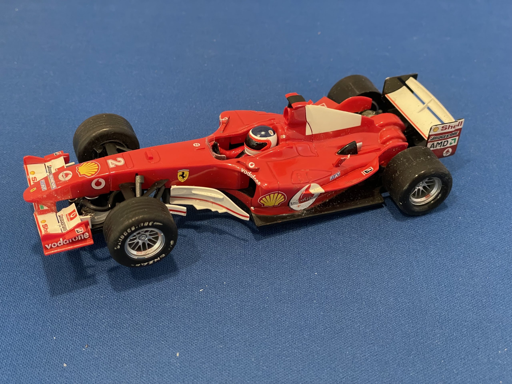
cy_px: 192
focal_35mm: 52
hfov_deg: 36.8
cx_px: 256
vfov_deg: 28.0
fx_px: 769
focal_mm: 6
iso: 400
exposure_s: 1/60
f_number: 2
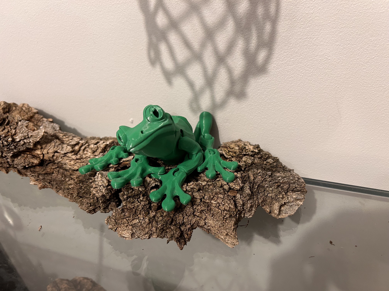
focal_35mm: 26
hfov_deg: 67.3
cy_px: 146
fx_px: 292
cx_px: 194
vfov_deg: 53.1
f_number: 1.5
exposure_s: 1/50
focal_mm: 5.7
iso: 250
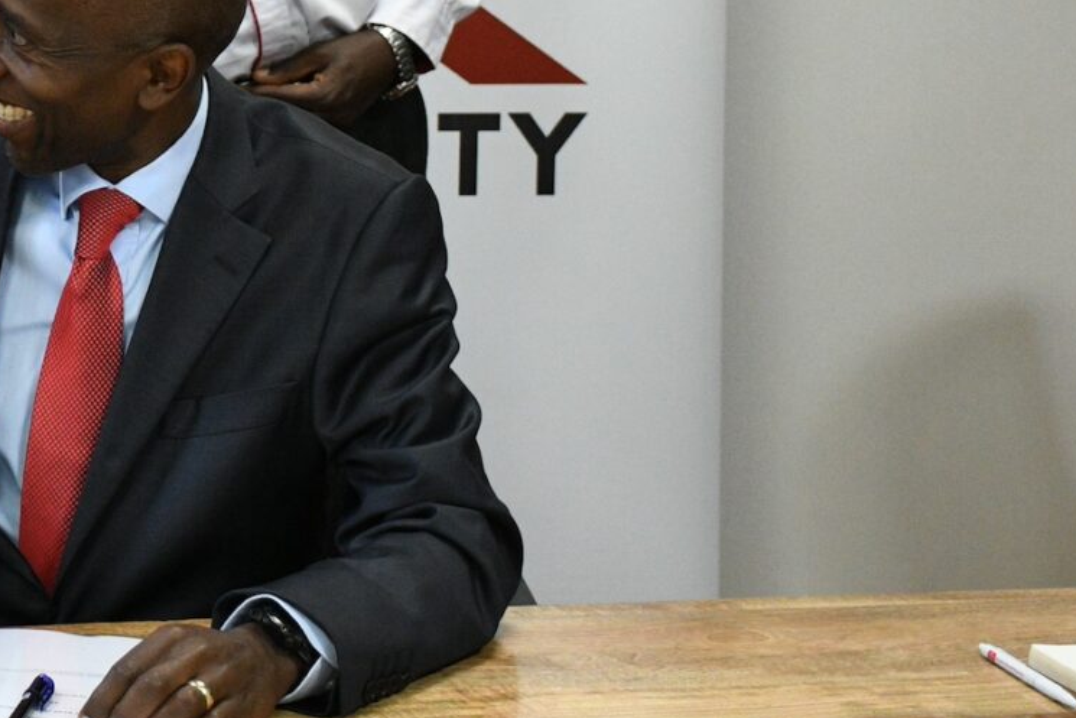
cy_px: -9
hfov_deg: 17.8
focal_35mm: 110
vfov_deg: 12.3
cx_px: -153
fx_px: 3288
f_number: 4
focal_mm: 27
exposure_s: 1/60
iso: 2000
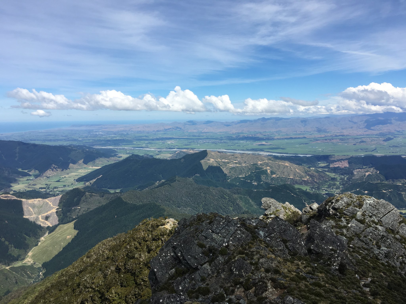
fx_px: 340
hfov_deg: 61.7
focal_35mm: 29
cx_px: 203
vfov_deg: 48.2
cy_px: 152
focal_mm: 4.15
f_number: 2.2
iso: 25
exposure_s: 1/1832
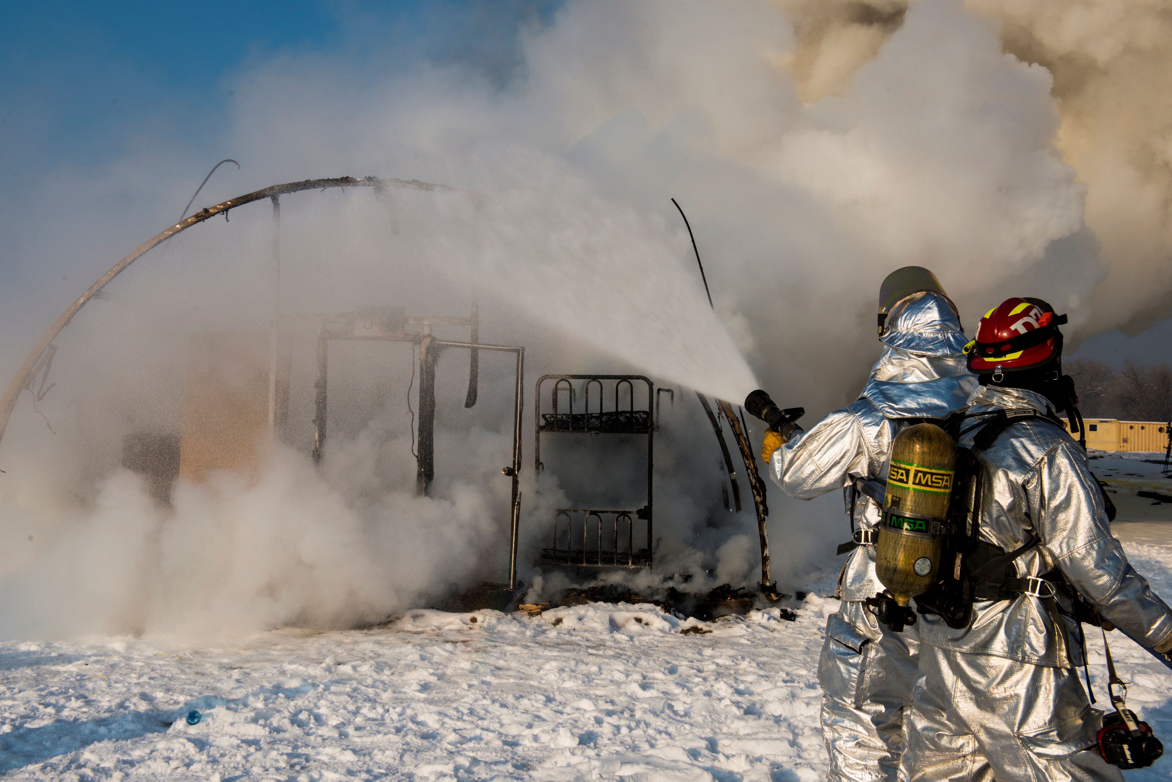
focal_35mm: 46
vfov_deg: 29.3
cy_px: 386
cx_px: 582
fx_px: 1498
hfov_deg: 42.7
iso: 320
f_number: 13
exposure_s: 1/400
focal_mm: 45
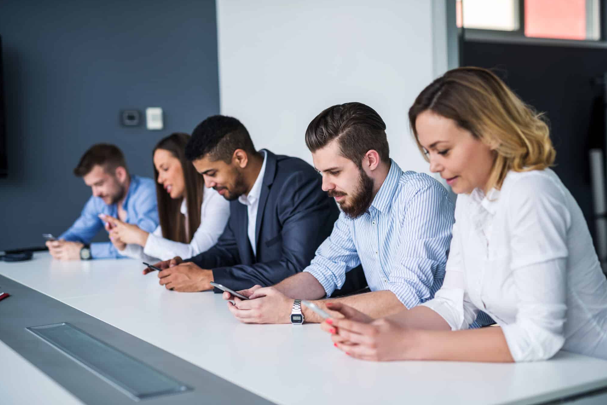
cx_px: 308
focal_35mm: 51
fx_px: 860
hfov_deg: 38.9
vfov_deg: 26.5
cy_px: 205
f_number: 2
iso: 200
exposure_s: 1/800
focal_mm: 50
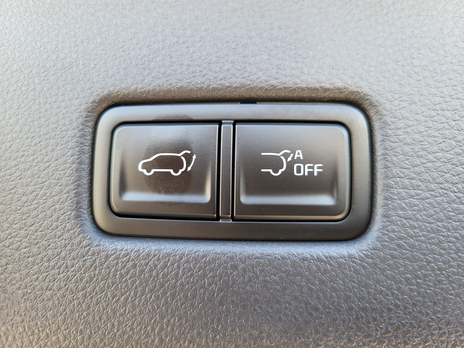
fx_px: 349
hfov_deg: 67.3
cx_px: 232
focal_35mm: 26
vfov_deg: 53.1
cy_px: 174
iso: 125
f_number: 1.8
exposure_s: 1/120
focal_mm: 5.4
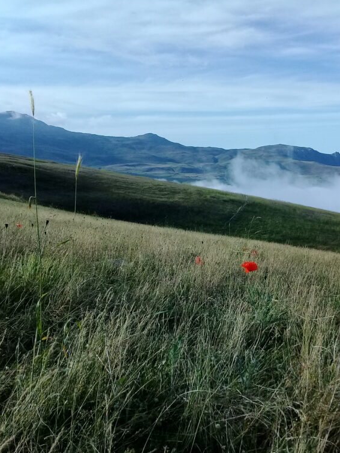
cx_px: 245
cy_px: 225
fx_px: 550
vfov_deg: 44.8
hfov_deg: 33.8
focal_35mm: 42
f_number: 2.2
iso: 64
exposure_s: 1/1241
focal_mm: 3.3
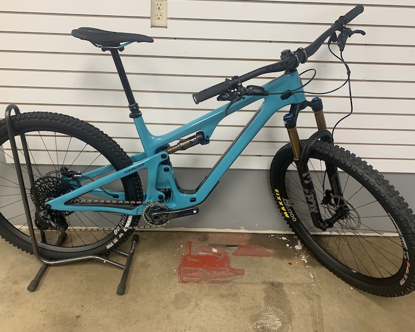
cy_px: 163
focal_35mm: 28
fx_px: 344
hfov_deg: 62.2
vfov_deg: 51.5
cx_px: 203
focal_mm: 4.25
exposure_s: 1/60
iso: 125
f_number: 1.8
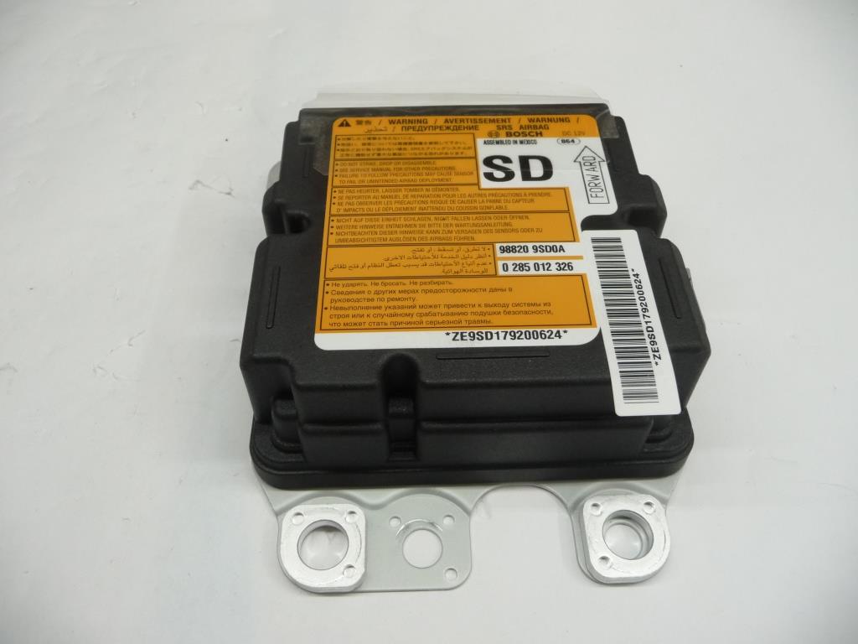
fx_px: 694
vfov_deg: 49.7
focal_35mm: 28
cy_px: 322
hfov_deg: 63.4
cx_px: 429
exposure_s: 1/30
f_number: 3.3
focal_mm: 4.7
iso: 200
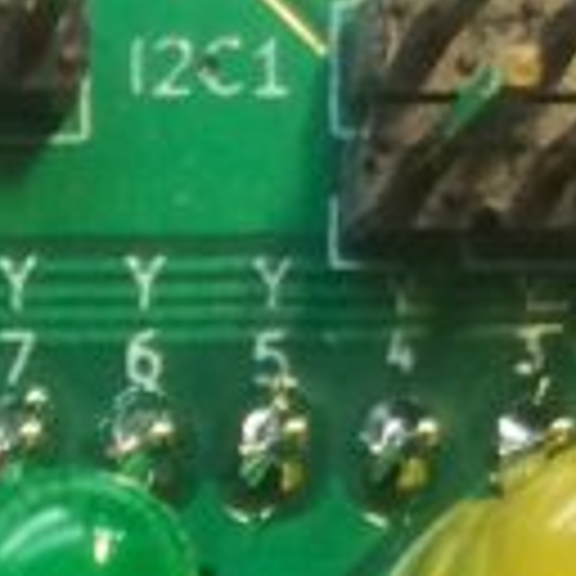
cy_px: 1220
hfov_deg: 8.1
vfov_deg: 8.1
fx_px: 3859
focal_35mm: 205
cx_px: -626
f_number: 2.2
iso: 40
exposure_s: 1/33
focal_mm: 4.15
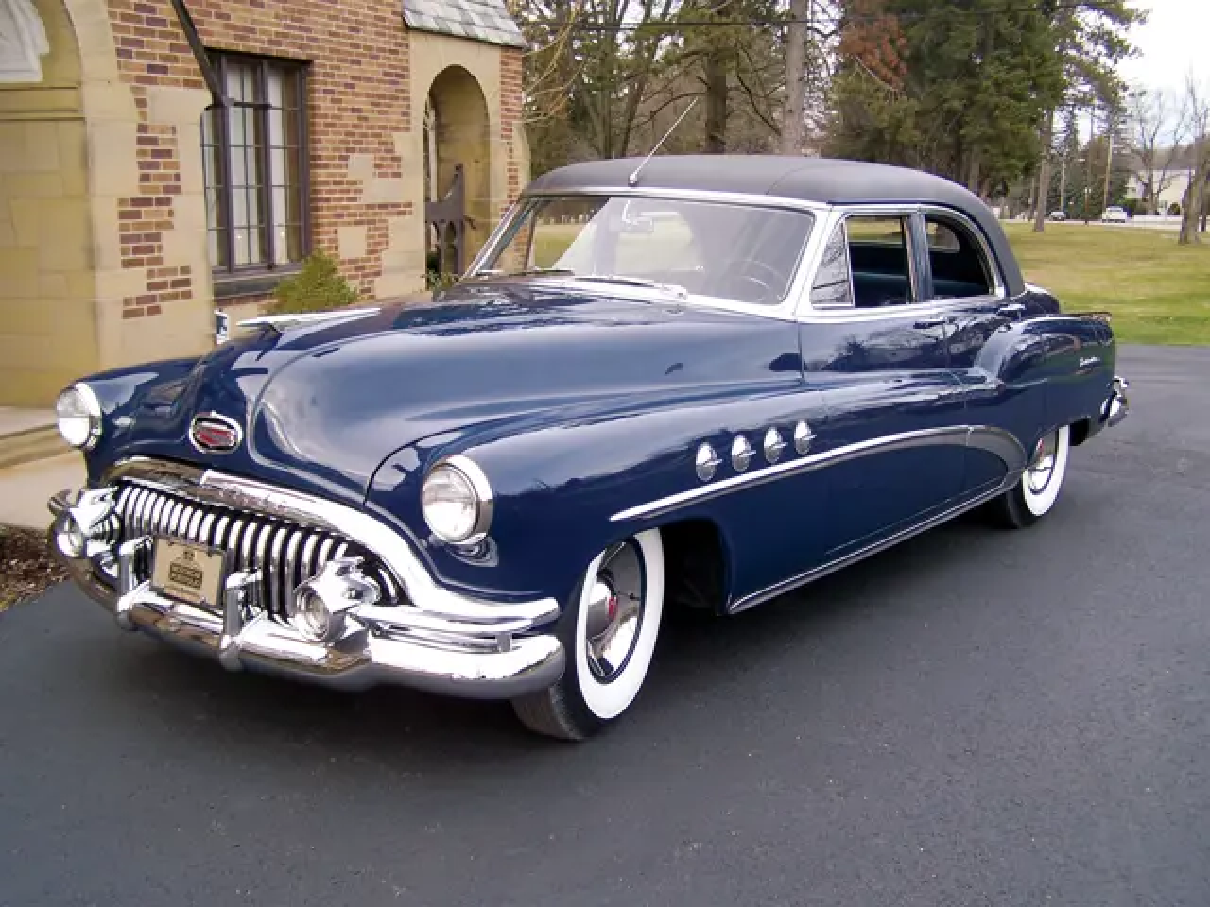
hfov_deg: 49.0
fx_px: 1328
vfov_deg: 37.7
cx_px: 605
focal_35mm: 38
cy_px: 454
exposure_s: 1/125
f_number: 2.8
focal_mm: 6.3
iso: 80
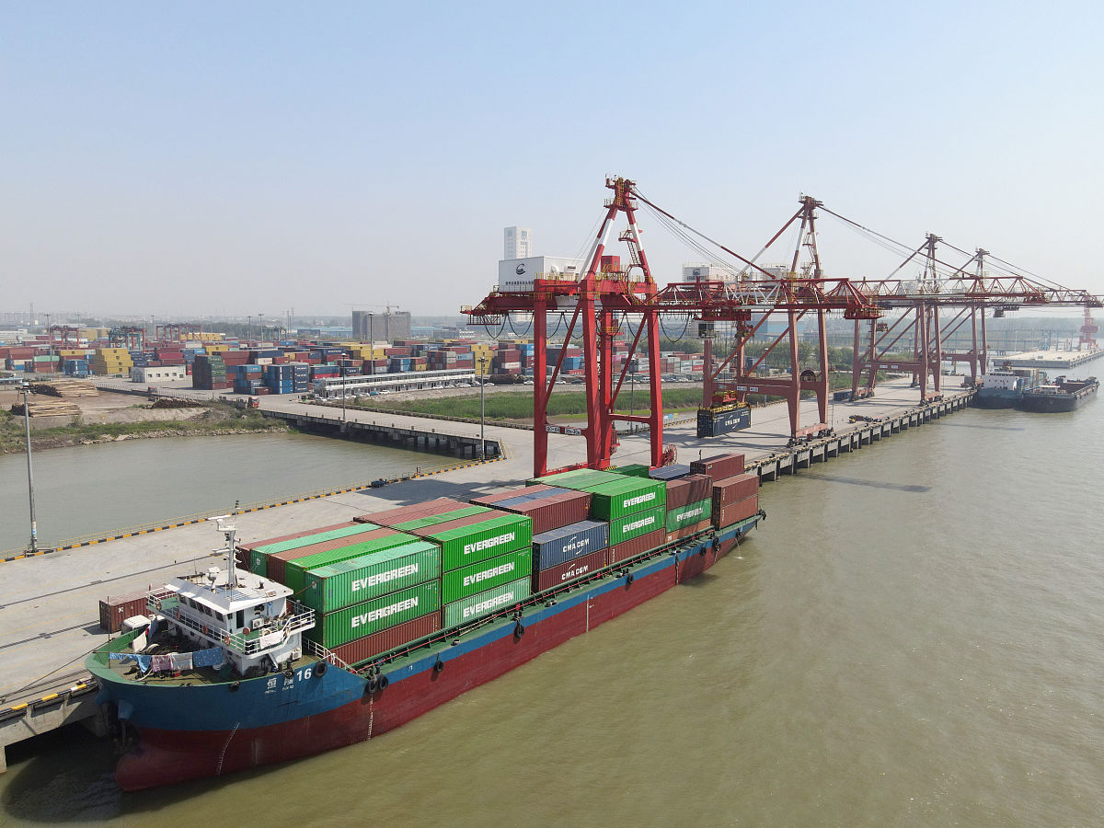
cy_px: 414
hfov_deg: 71.6
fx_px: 765
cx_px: 552
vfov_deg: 56.8
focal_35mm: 24
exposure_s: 1/1250
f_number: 2.8
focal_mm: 4.5
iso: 100
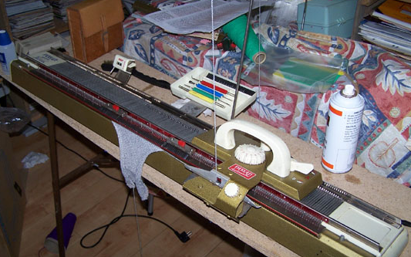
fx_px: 459
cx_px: 204
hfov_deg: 48.2
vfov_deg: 31.2
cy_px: 139
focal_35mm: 41
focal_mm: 6.3
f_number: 2.8
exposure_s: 1/60
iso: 80
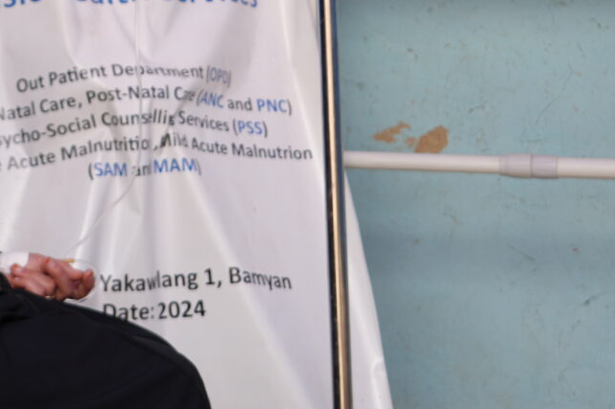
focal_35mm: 131
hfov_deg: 15.3
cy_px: -157
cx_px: -32
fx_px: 2237
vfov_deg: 10.2
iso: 100
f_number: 4
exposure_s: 1/200
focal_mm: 41
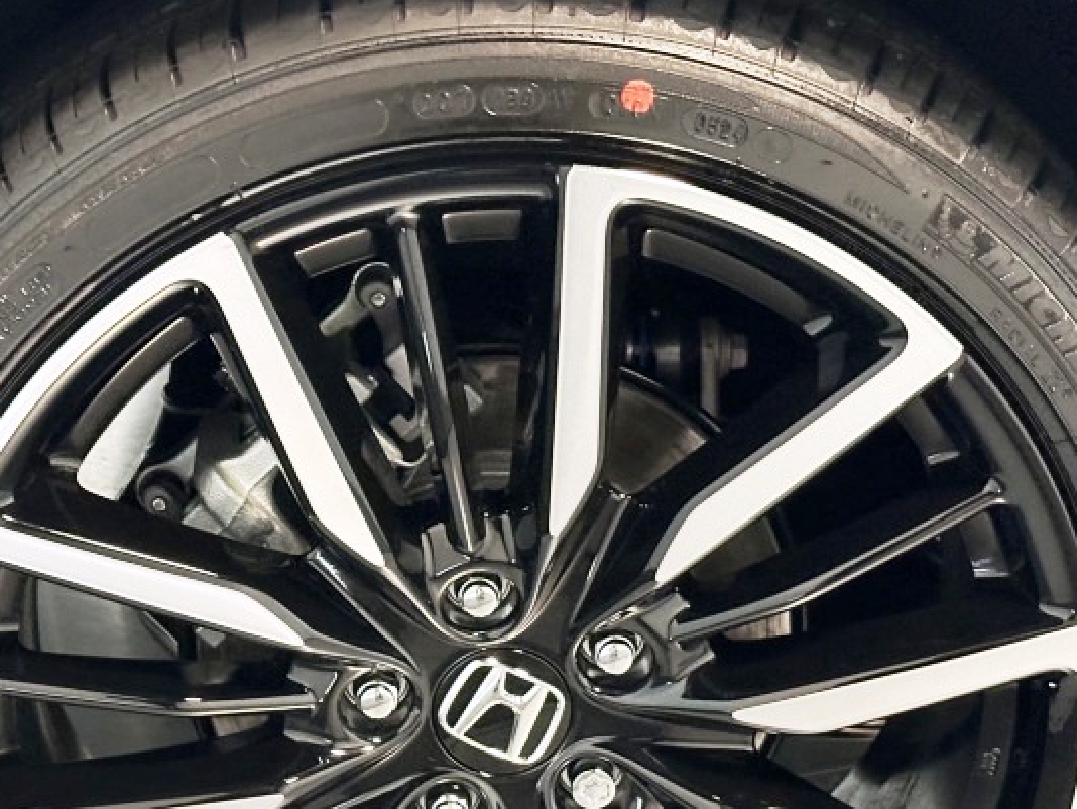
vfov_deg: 15.9
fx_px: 2864
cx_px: 470
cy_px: 698
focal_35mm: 92
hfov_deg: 21.3
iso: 640
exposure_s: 1/30
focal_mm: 6.86
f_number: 1.78
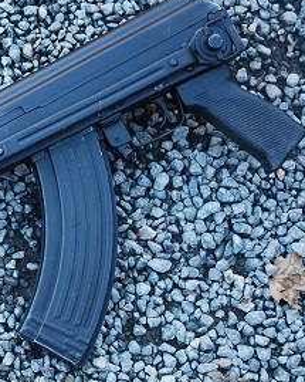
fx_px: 1028
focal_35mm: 91
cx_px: -106
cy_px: 242
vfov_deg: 21.0
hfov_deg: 15.9
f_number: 4
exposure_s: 1/40
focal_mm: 29
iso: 200
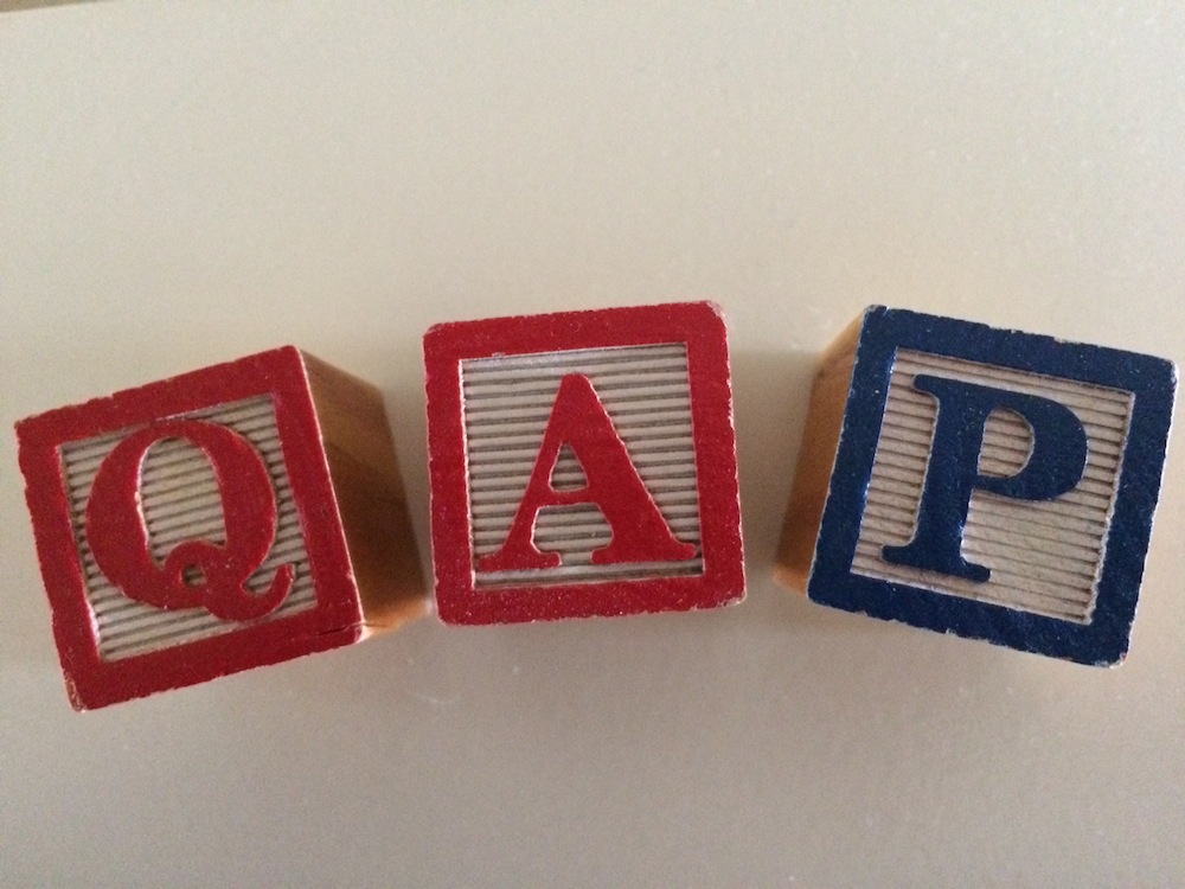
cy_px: 444
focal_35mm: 29
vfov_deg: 48.2
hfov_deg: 61.7
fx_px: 993
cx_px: 592
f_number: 2.2
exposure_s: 1/15
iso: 640
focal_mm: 4.15
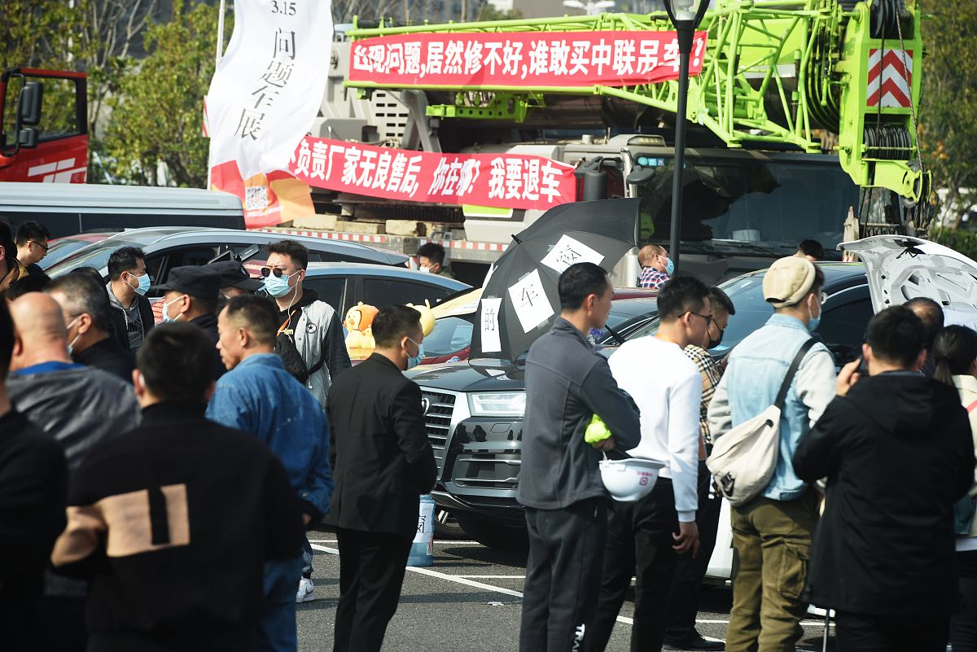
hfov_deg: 10.3
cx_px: 488
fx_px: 5429
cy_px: 326
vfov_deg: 6.9
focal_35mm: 200
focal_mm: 200
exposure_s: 1/160
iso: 80
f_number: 9
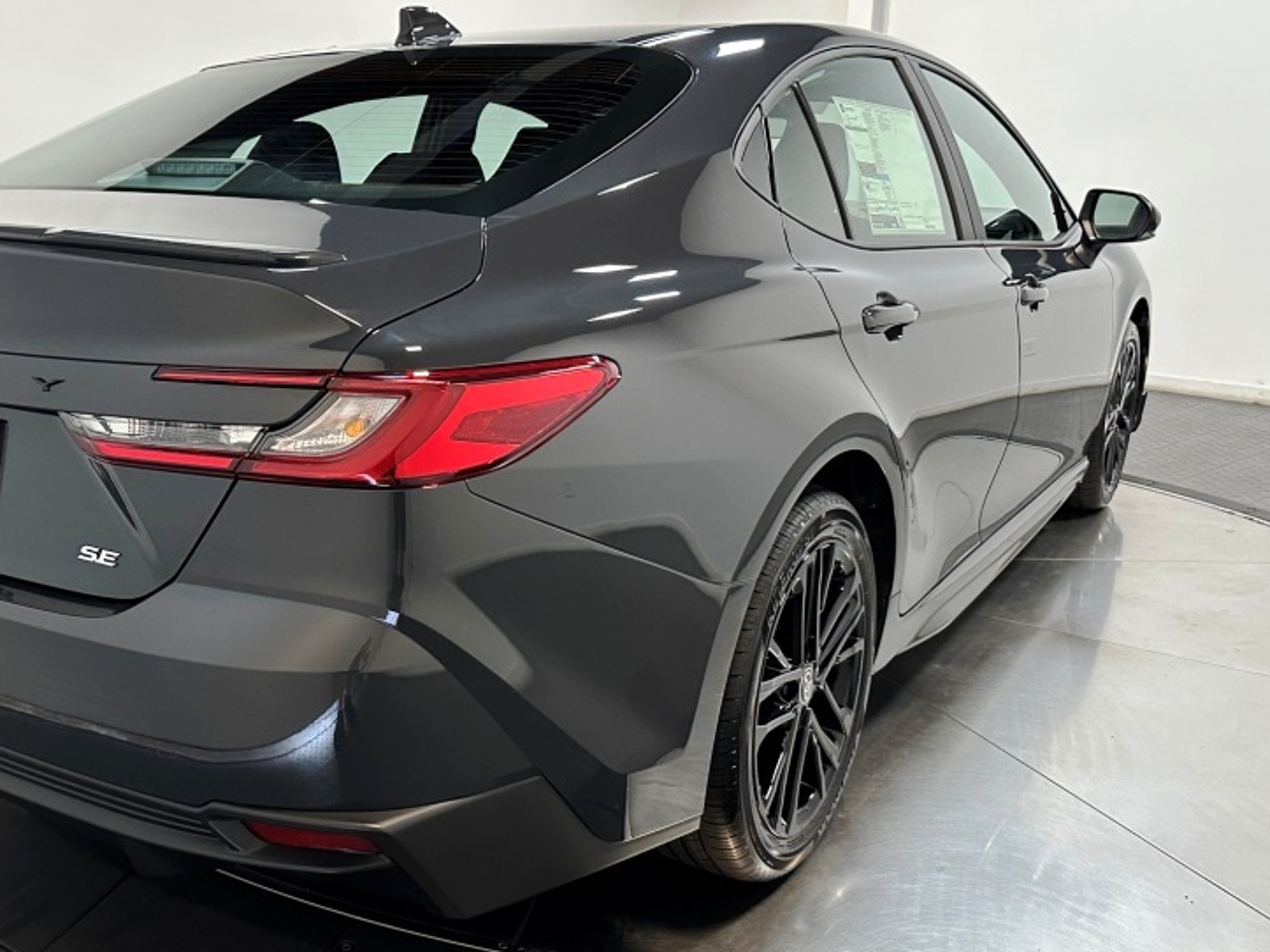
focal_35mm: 34
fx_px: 1247
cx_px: 439
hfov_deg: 53.1
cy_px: 495
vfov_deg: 41.8
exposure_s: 1/60
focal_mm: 6.86
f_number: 1.78
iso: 400
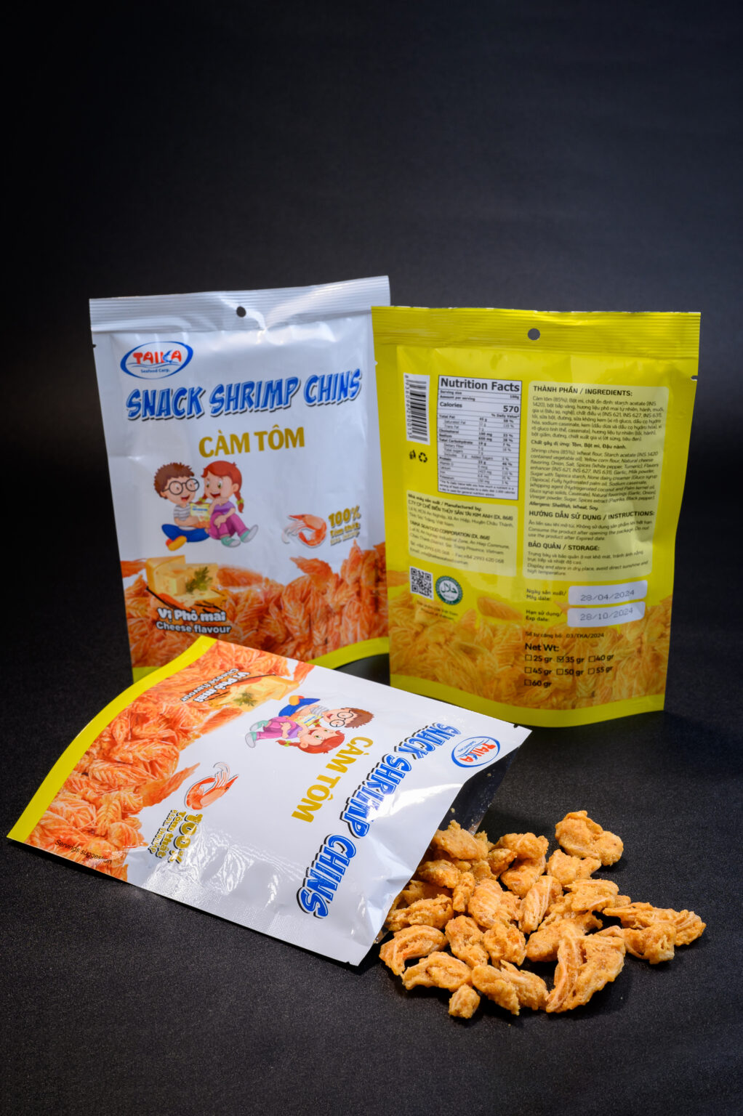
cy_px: 558
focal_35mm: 50
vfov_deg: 39.6
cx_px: 372
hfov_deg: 27.0
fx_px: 1550
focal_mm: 50
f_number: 11
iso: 800
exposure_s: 1/80
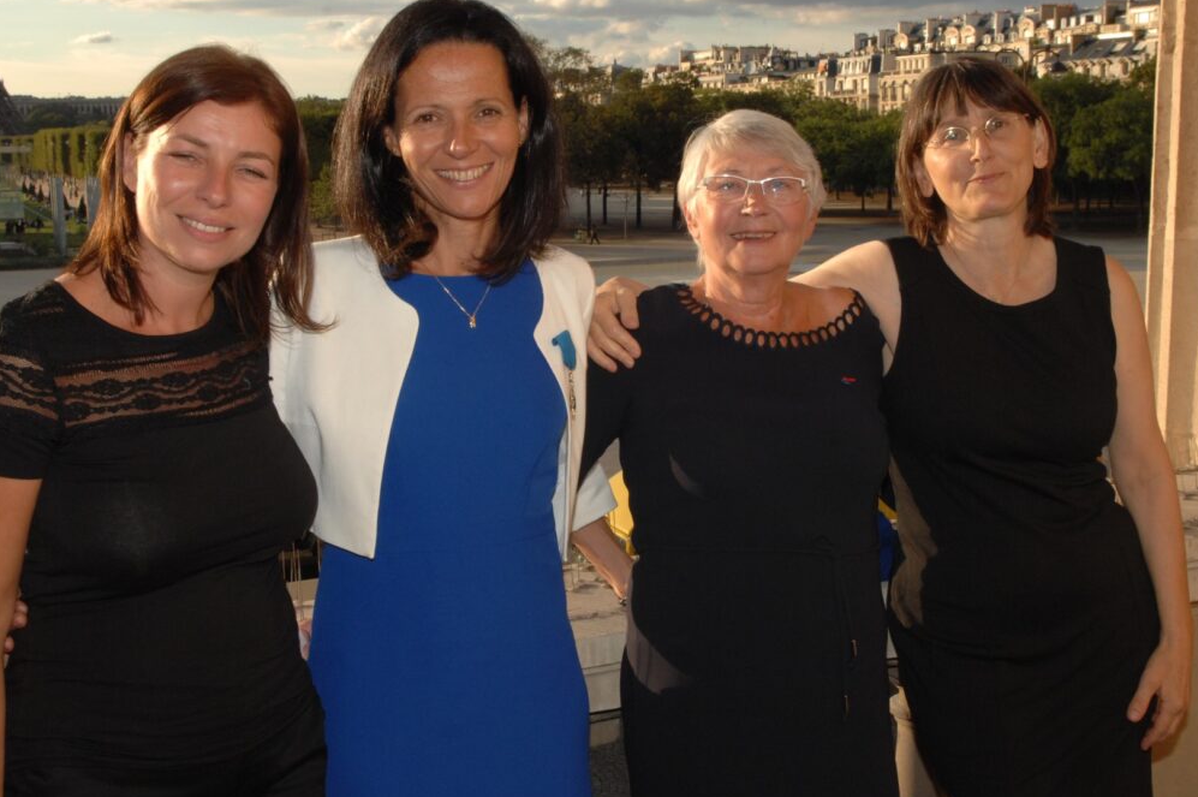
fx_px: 1518
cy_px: 340
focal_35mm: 46
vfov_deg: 29.4
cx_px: 634
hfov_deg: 43.0
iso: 320
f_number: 13
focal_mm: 23
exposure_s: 1/125
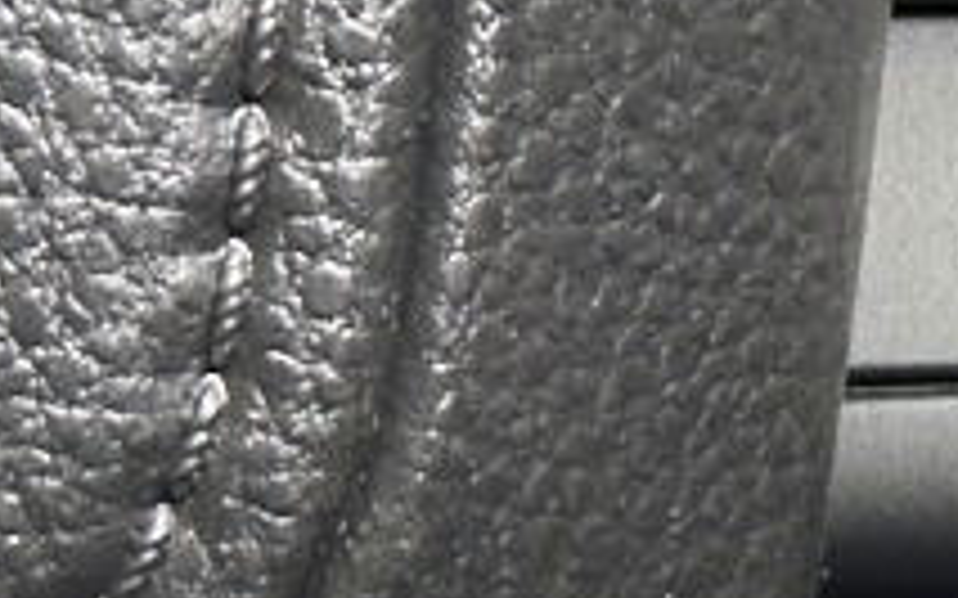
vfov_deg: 5.2
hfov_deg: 8.3
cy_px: -629
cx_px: 1633
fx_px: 6395
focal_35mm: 245
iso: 320
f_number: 1.78
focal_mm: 6.86
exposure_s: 1/40
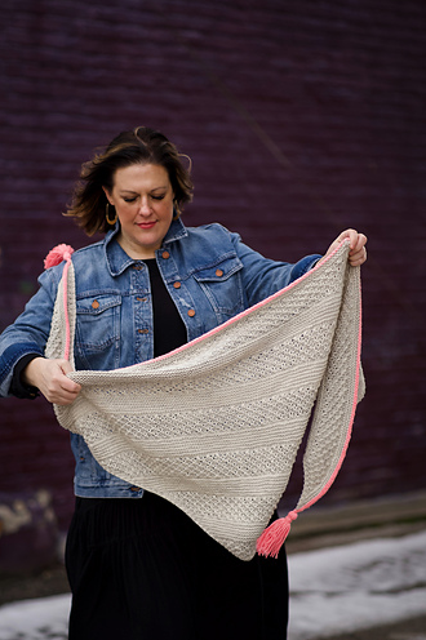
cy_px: 321
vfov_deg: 16.0
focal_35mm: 128
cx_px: 214
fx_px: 2275
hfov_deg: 10.7
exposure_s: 1/1000
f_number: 1.8
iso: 100
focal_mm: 85
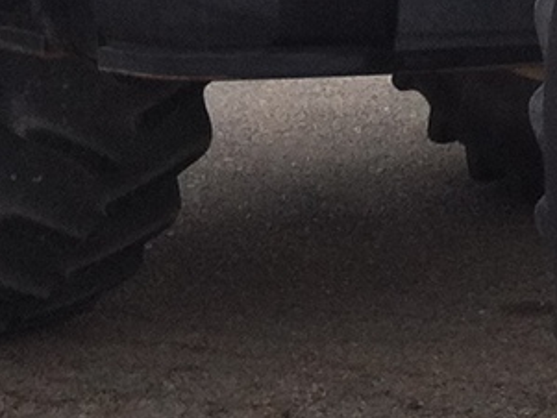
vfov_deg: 6.1
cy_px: -383
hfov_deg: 8.1
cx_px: 846
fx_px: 3831
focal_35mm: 238
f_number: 2.8
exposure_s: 1/147
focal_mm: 3.85
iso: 80
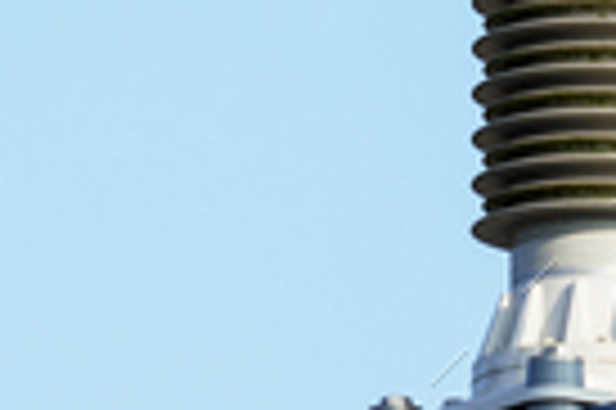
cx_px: 742
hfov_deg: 2.4
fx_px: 14957
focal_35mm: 875
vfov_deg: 1.6
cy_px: -417
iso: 100
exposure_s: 1/250
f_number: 6.3
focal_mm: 135
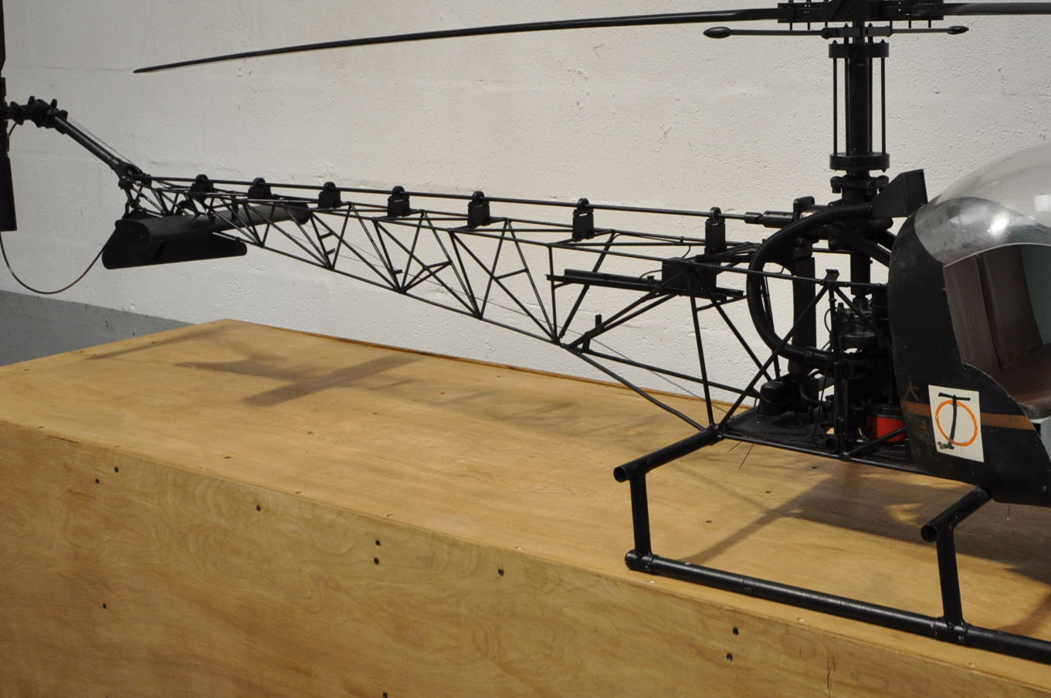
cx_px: 724
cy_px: 165
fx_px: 1516
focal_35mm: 52
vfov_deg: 25.6
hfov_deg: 37.7
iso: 450
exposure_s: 1/60
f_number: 4.5
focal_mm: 22
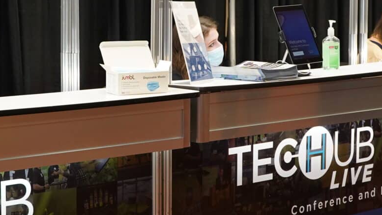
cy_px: 85
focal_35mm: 107
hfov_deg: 20.0
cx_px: 176
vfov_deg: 11.3
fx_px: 1084
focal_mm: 31
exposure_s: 1/160
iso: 1250
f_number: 4
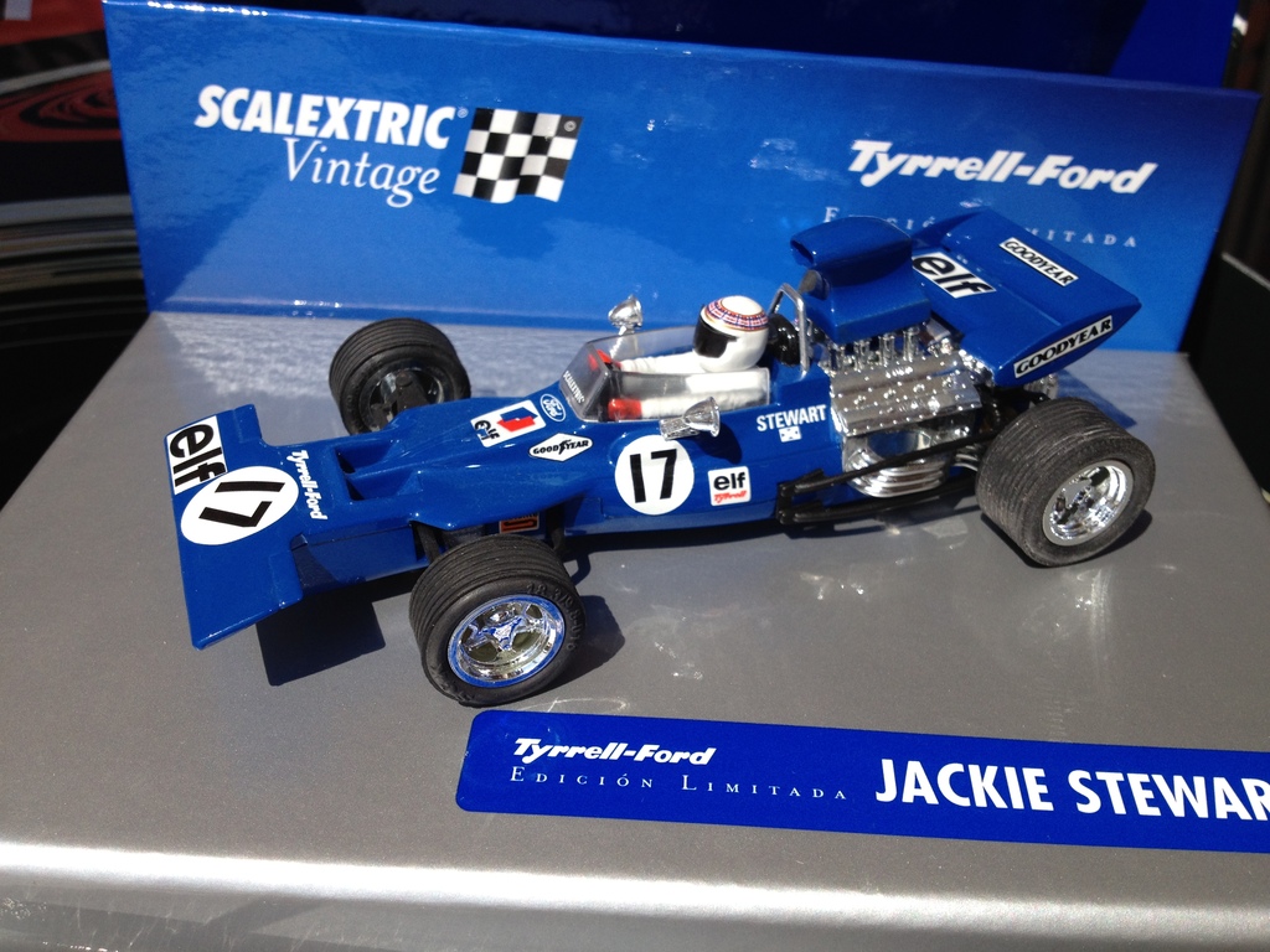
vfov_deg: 40.7
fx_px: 1284
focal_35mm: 35
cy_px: 476
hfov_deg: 52.6
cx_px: 635
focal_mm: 4.28
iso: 64
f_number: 2.4
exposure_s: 1/2045
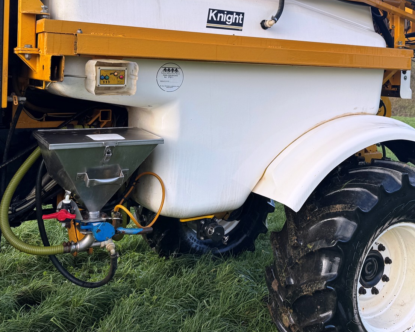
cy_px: 76
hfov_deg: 45.5
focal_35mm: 40
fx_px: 491
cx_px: 251
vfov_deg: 36.3
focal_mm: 6.76
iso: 80
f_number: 1.78
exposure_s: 1/1172
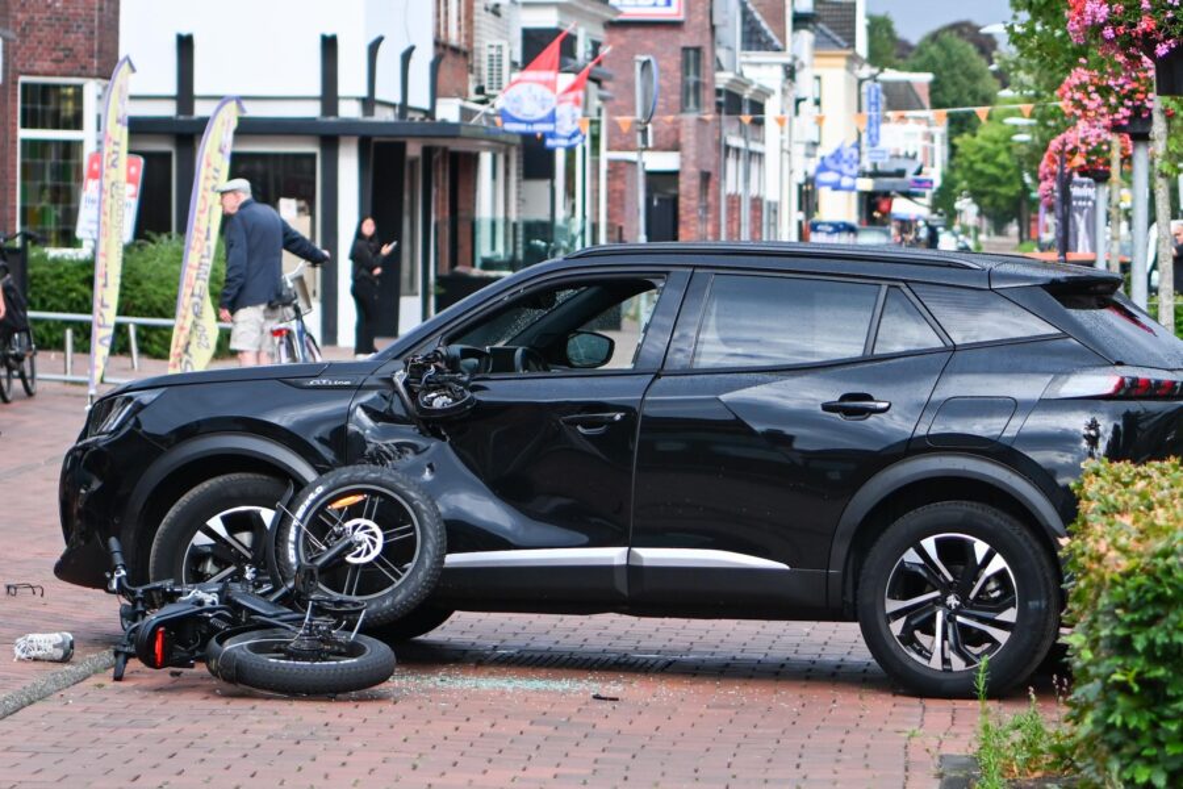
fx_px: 2300
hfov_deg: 28.8
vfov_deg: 19.5
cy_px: 394
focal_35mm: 70
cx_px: 592
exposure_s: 1/800
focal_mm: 70
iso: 100
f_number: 2.8
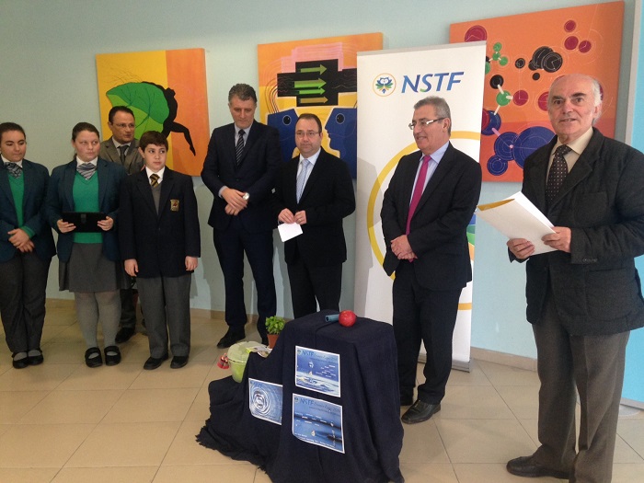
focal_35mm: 33
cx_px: 322
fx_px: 614
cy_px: 242
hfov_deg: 55.4
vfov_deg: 42.9
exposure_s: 1/20
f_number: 2.4
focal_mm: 4.12
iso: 160
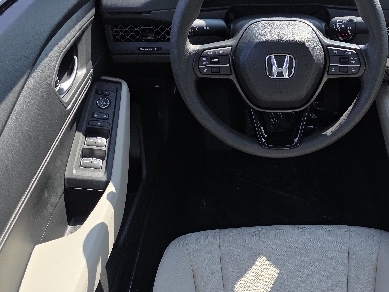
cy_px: 165
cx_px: 281
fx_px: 450
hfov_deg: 45.5
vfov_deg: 35.9
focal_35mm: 40
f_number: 1.7
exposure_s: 1/1869
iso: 80
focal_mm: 6.3
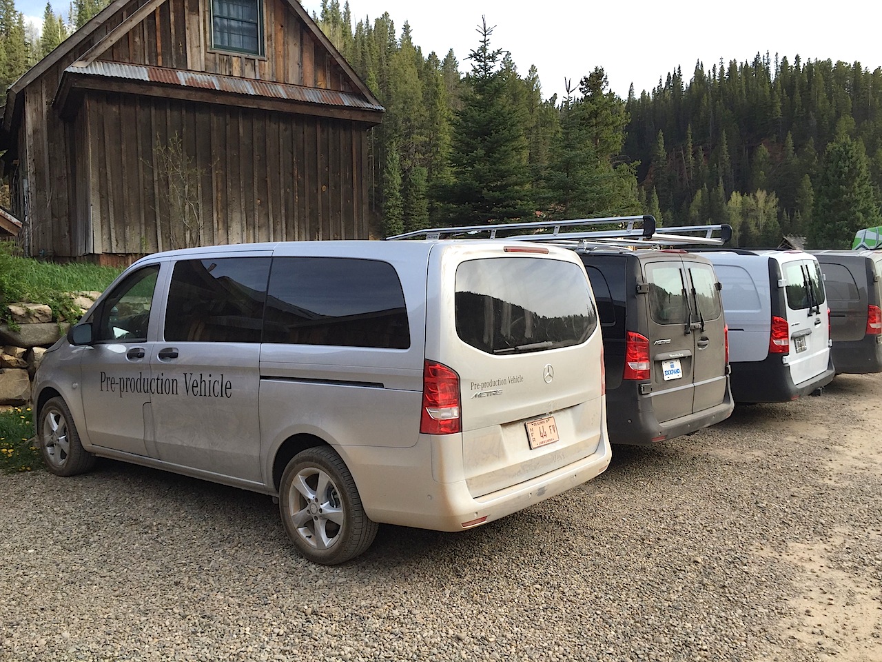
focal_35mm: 29
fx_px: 739
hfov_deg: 61.7
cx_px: 441
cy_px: 331
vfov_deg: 48.2
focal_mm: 4.15
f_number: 2.2
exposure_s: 1/507
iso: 32
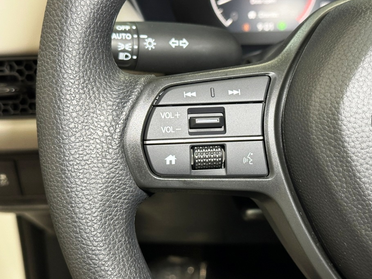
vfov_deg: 27.0
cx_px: 203
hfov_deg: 35.5
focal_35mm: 54
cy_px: 126
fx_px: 580
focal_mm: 6.86
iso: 400
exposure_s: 1/40
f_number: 1.78
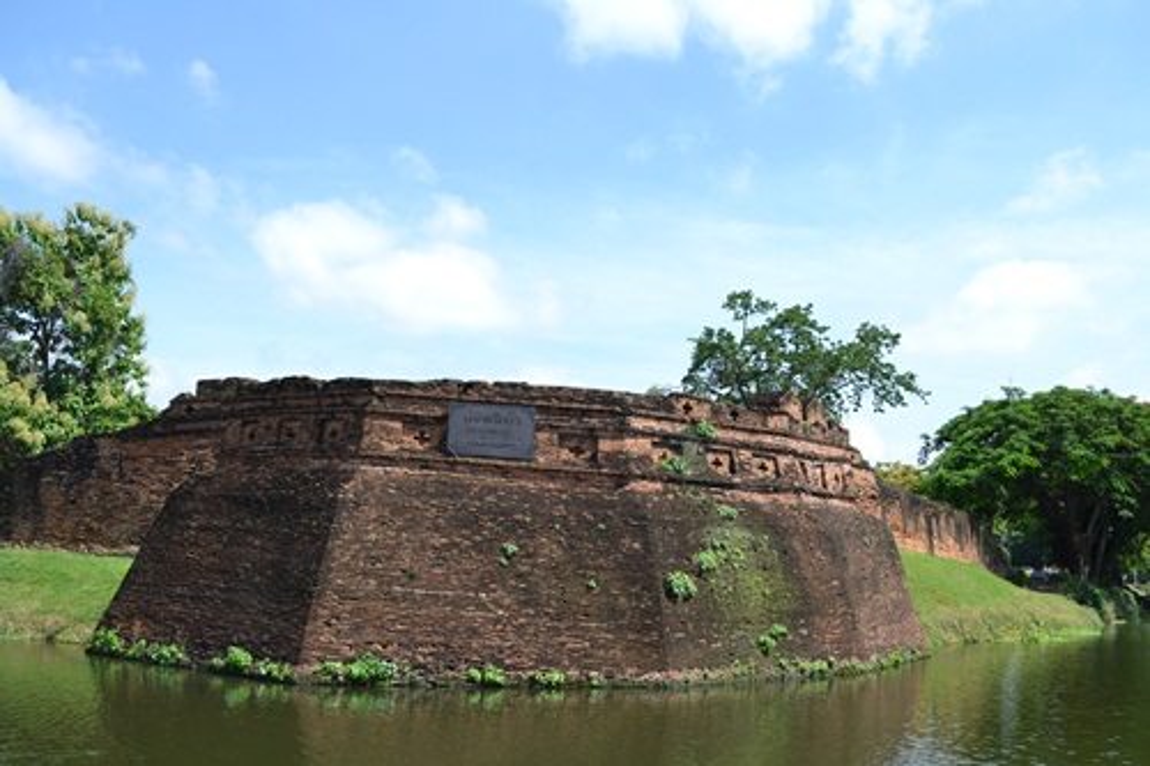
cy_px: 383
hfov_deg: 57.2
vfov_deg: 39.9
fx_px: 1054
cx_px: 575
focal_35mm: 33
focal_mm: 22
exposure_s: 1/200
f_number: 7.1
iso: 100
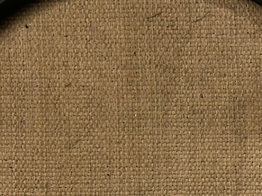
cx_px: 147
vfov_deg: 11.1
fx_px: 999
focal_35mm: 132
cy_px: 205
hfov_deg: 14.9
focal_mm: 6.86
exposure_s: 1/20
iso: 640
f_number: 1.78
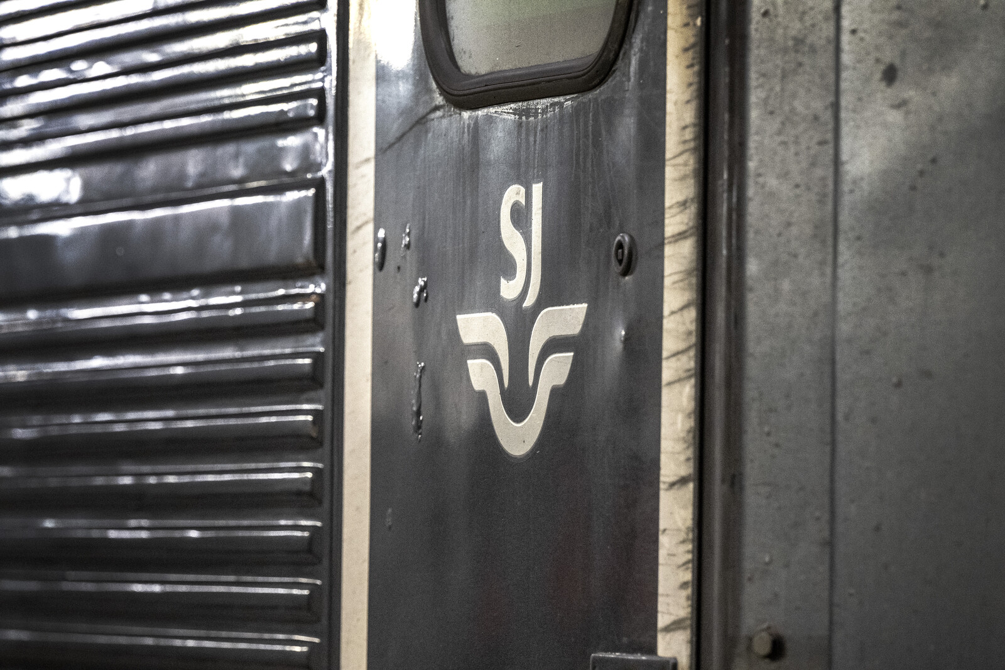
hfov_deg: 7.9
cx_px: 502
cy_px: 335
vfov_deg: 5.2
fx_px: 7312
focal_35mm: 262
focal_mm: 175
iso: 4500
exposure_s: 1/200
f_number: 3.5
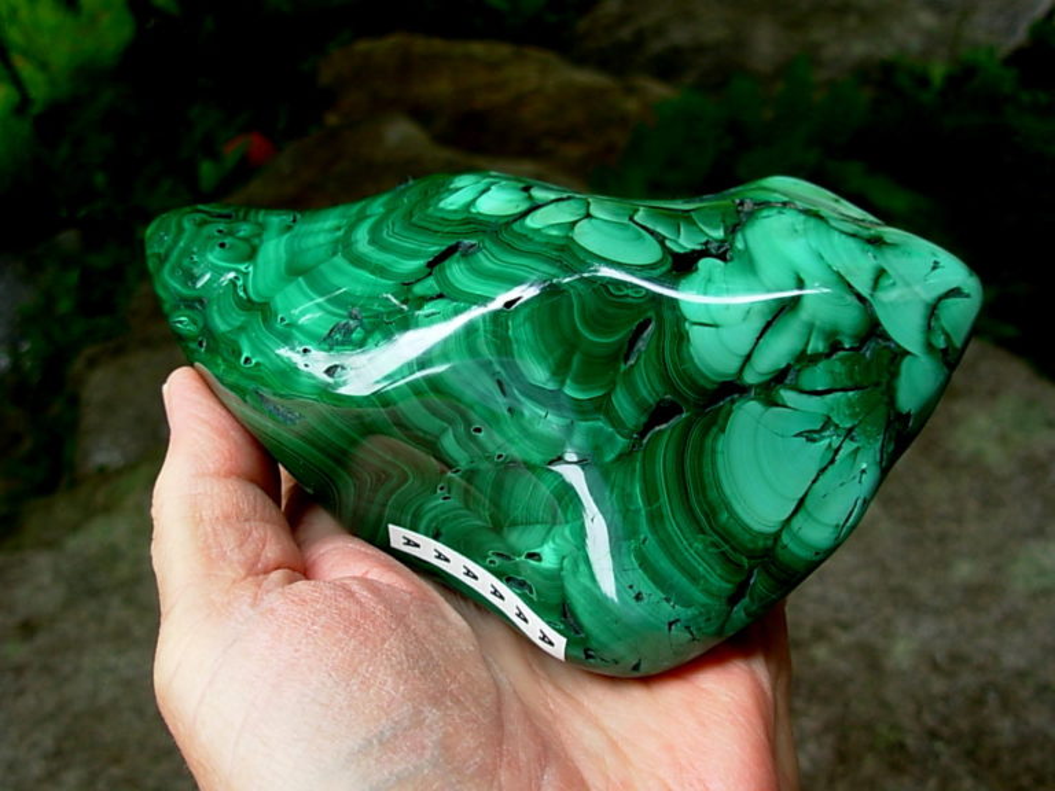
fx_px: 1158
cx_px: 528
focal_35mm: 38
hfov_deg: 49.0
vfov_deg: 37.7
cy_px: 396
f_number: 2.9
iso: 50
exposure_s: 1/39.2
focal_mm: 6.3
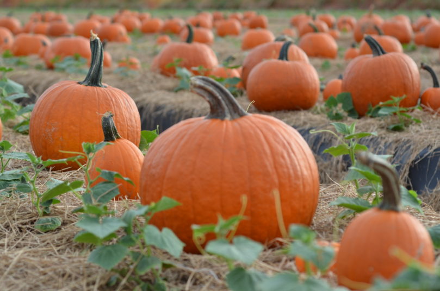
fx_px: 1098
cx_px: 220
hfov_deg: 22.7
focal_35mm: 90
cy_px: 146
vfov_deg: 15.1
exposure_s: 1/1000
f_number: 4.5
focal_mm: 60
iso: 400
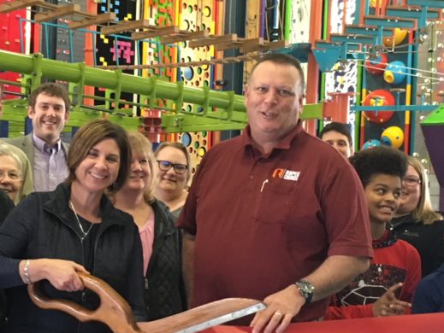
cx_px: 137
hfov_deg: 28.7
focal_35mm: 67
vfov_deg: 21.9
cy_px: 208
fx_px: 860
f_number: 2.2
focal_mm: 4.15
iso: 200
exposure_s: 1/17
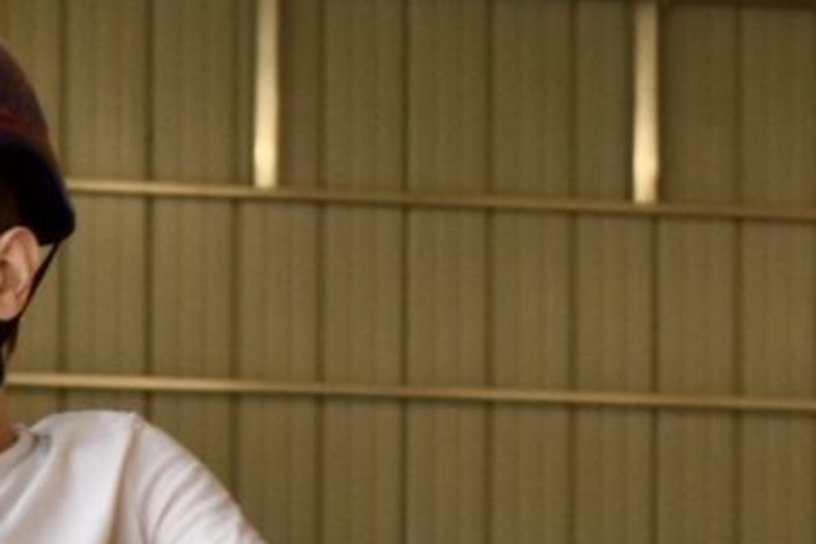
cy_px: 849
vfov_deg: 4.2
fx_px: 7365
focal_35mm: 325
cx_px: 96
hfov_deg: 6.3
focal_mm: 55
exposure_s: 1/125
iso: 800
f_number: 5.6
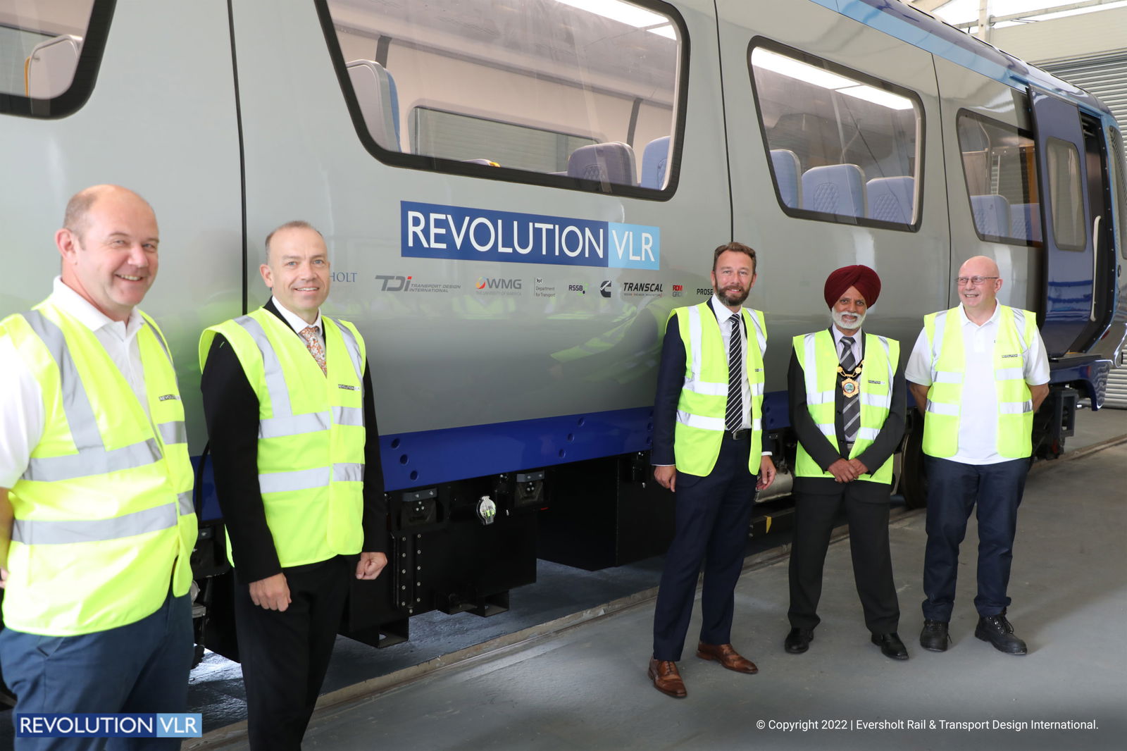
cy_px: 376
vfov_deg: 41.7
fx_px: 986
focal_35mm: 32
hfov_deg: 59.5
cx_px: 564
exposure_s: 1/250
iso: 110
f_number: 8
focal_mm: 21
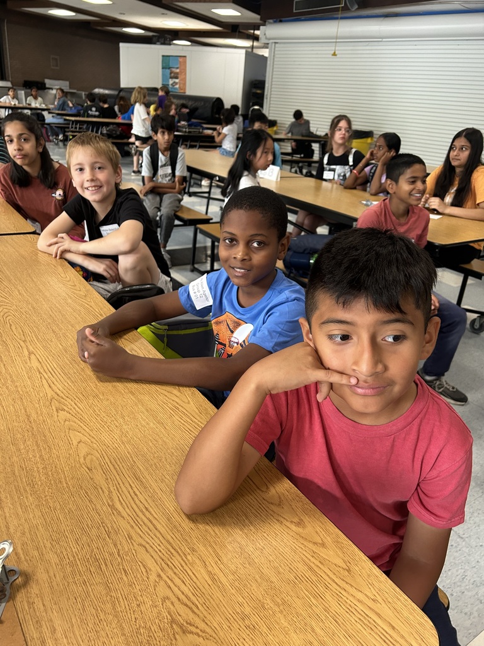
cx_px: 242
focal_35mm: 26
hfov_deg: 53.1
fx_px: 485
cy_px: 323
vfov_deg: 67.3
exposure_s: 1/60
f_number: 1.5
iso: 250
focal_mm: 5.7
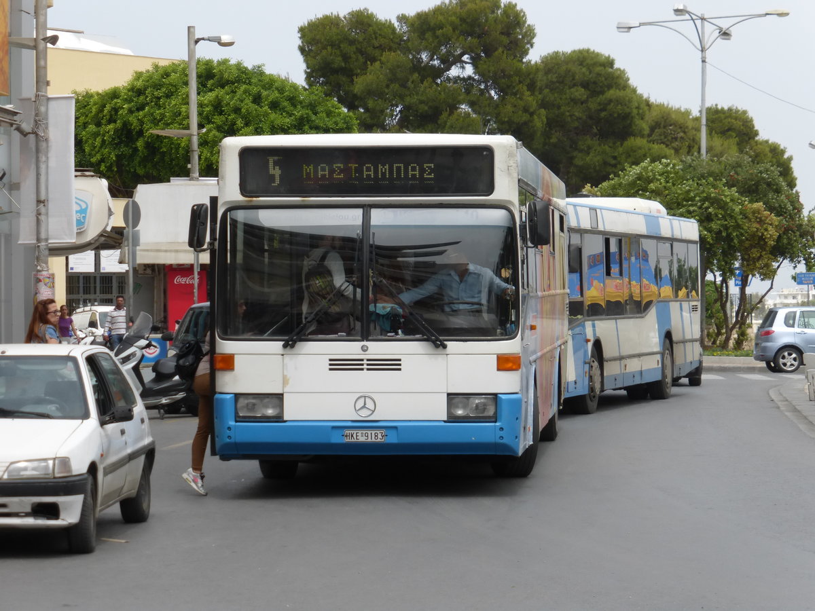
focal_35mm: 122
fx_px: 2872
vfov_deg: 12.1
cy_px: 306
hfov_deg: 16.1
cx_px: 408
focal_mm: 21.8
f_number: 5.4
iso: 100
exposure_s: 1/500
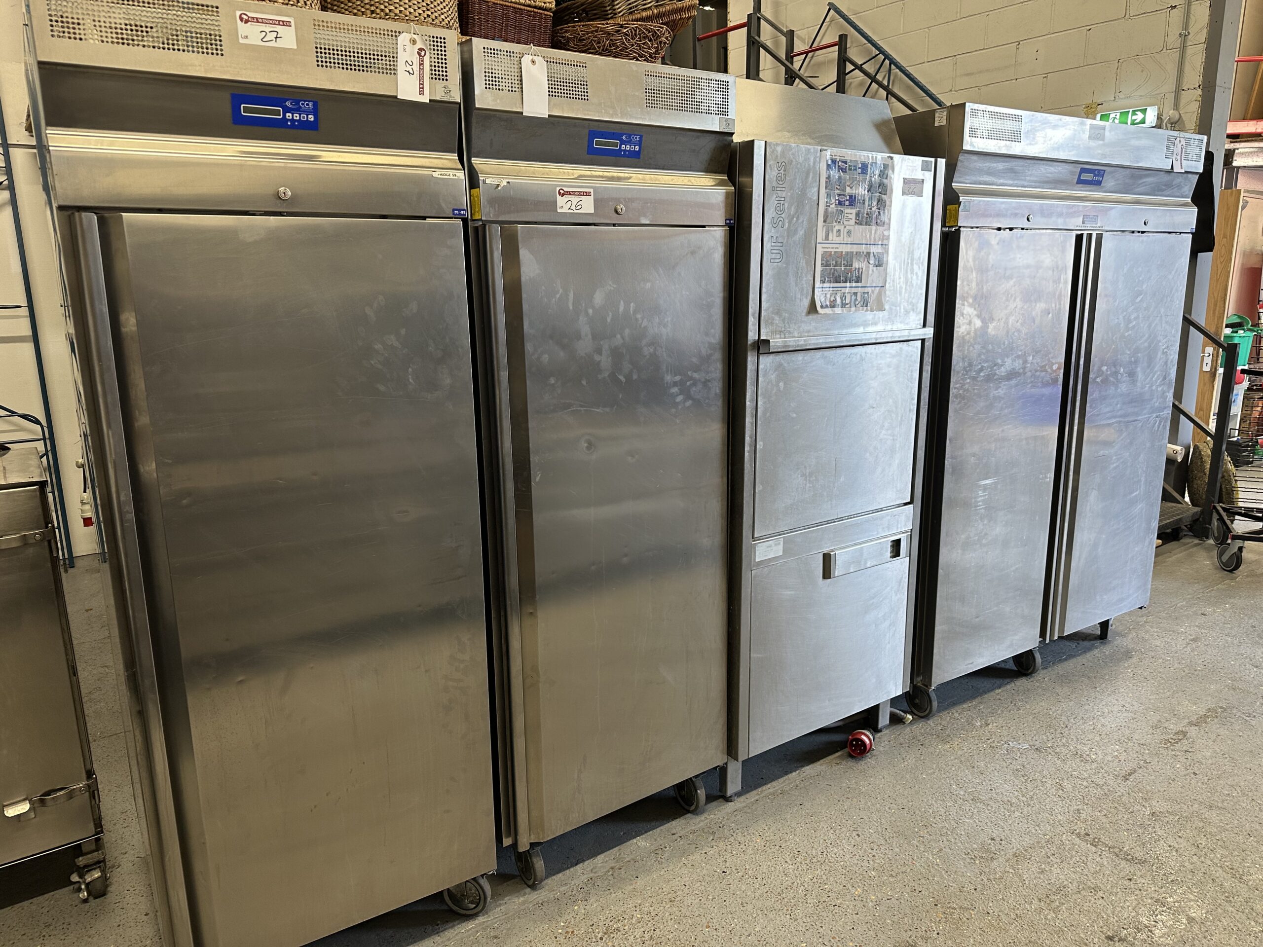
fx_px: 876
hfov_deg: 71.6
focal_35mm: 24
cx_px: 632
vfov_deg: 56.8
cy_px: 474
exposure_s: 1/50
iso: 125
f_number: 1.78
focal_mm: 6.86
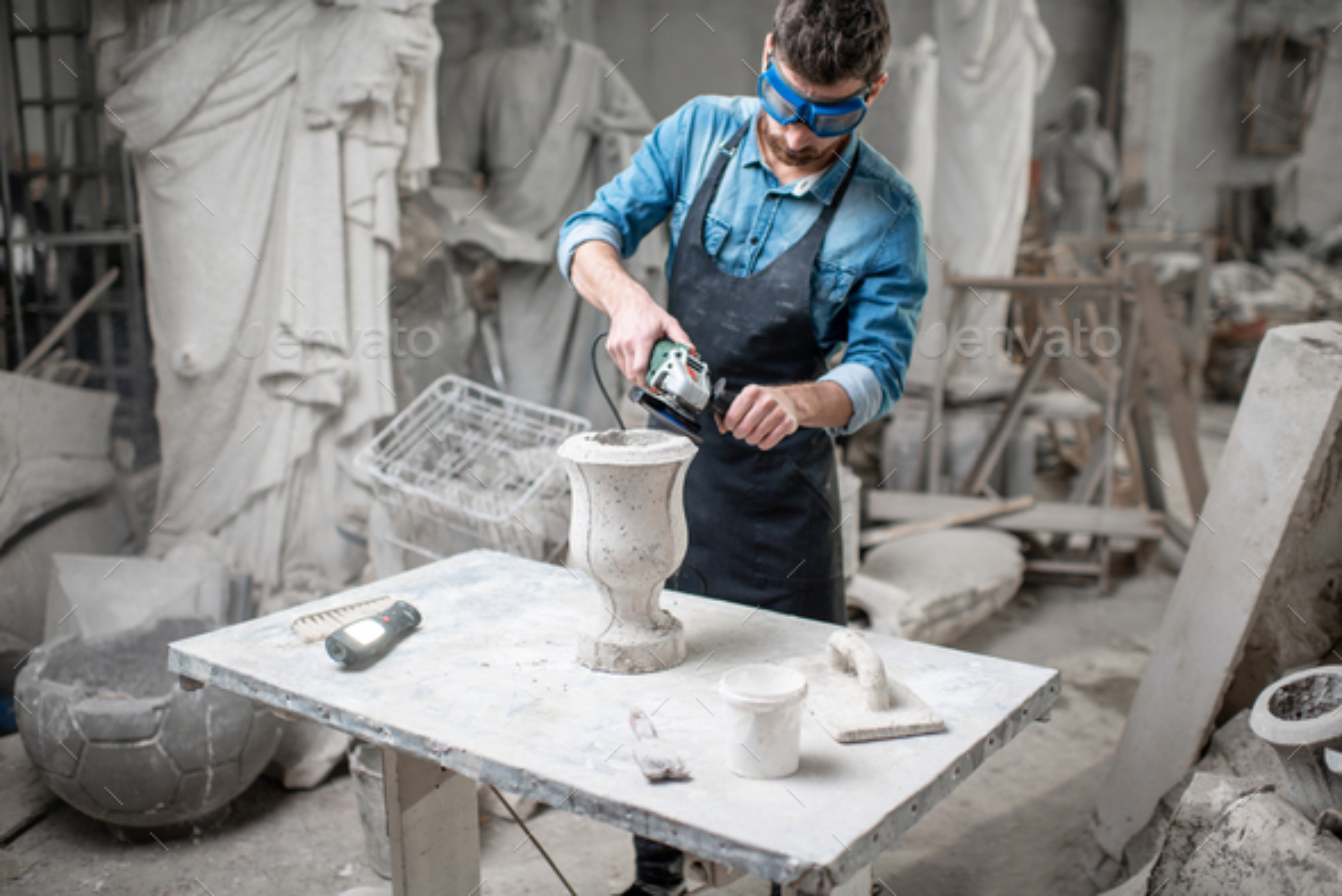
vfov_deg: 37.9
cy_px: 448
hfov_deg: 54.4
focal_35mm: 35
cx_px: 671
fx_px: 1305
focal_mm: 35
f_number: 2
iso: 100
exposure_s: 1/100
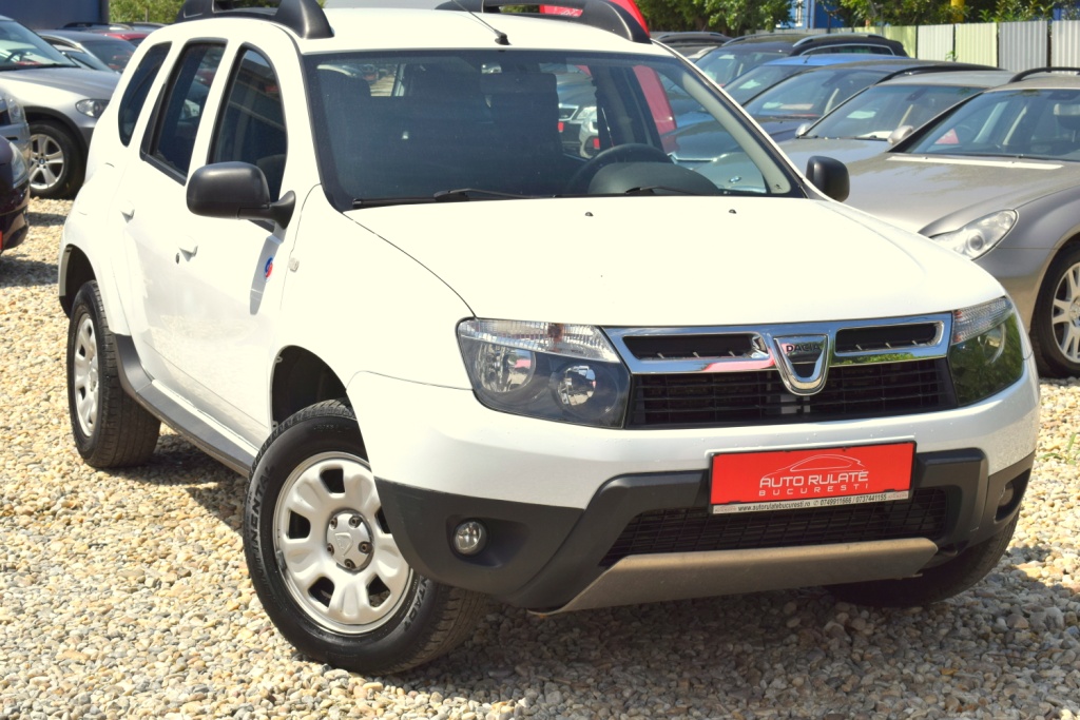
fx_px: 2160
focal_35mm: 72
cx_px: 540
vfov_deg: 18.9
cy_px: 360
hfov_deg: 28.1
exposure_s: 1/500
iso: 200
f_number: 11
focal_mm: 48
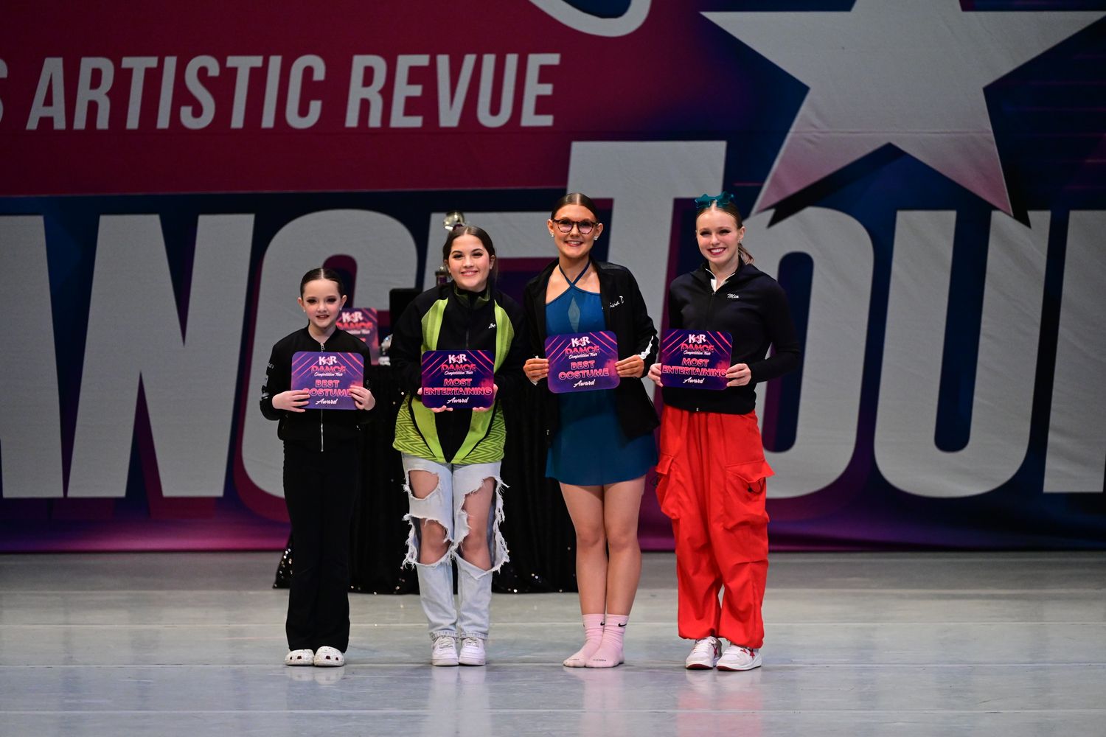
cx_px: 553
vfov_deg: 6.9
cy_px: 368
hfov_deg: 10.3
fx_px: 6144
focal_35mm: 200
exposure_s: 1/1600
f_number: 2.8
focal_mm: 200
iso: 4000
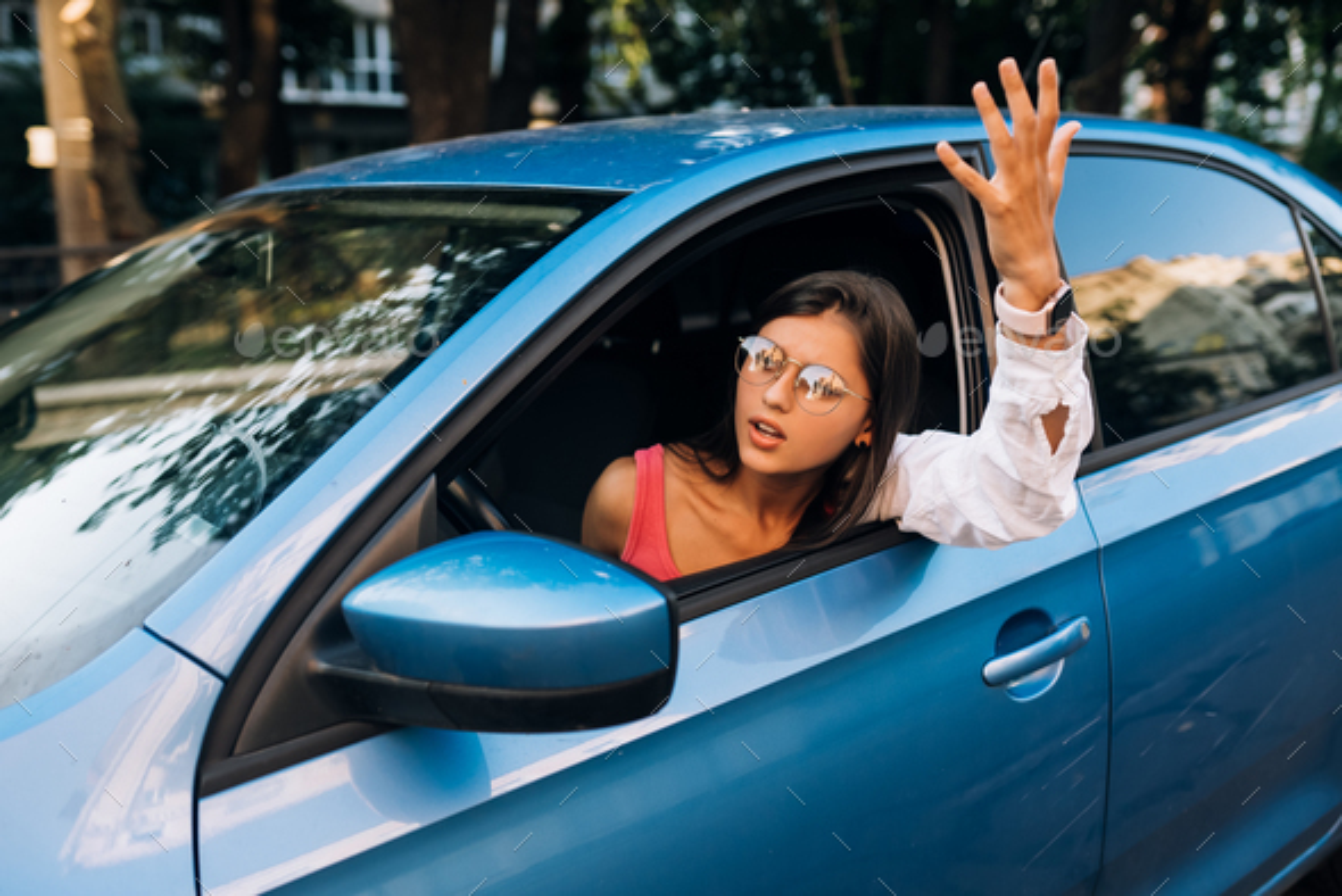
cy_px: 448
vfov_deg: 37.9
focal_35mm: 35
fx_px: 1305
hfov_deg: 54.4
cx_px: 671
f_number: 2.5
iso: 200
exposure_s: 1/320
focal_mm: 35
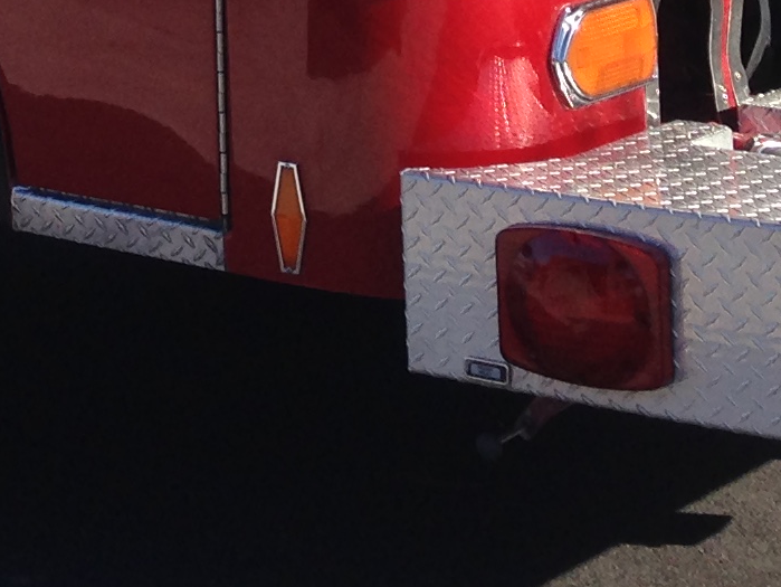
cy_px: -577
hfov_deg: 12.2
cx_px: -416
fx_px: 3476
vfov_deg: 9.1
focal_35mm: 154
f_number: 2.4
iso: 50
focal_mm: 4.12
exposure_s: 1/695
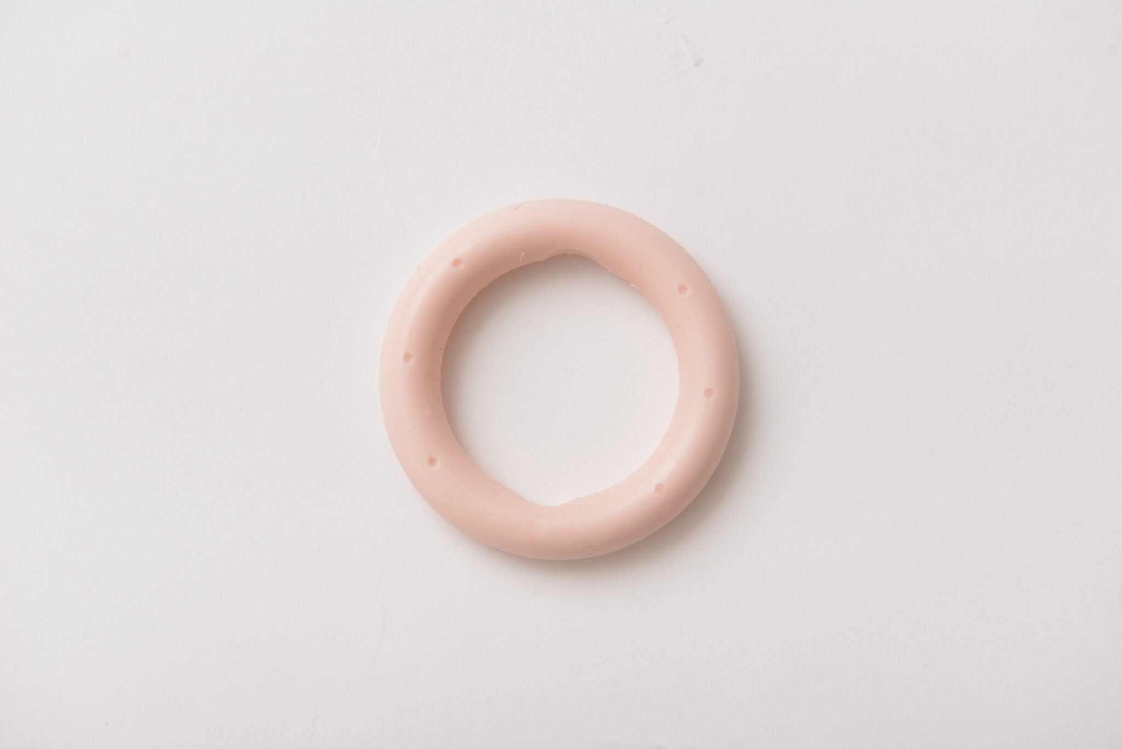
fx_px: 2182
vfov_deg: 19.5
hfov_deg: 28.8
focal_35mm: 70
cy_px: 374
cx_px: 561
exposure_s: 1/200
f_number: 7.1
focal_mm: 70
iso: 400
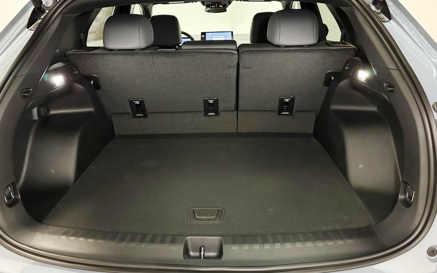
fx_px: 333
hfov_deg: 66.4
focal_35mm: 28
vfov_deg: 44.4
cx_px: 206
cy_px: 120
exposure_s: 1/30
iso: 1000
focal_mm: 6.86
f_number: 1.78
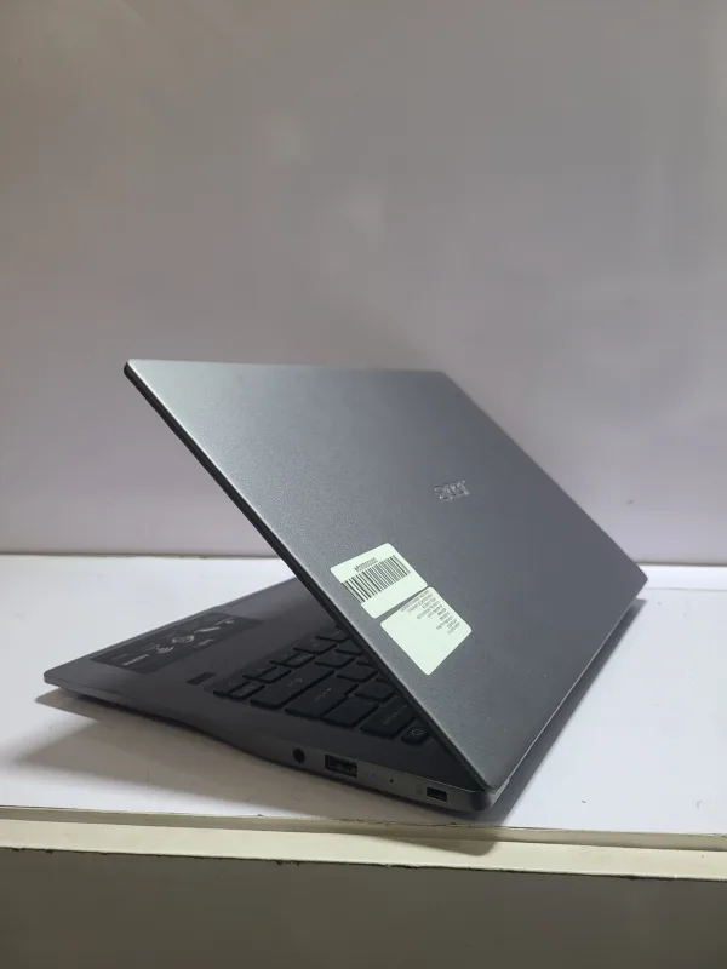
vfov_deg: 67.3
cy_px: 484
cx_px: 364
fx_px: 728
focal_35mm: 26
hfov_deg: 53.1
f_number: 1.8
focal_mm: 5.4
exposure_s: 1/50
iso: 64
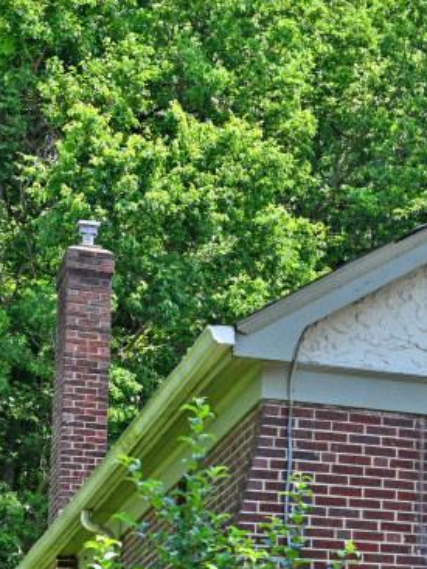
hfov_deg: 11.4
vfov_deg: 16.1
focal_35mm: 118
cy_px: 664
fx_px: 1942
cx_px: 835
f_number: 5.6
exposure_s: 1/250
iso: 125
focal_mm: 30
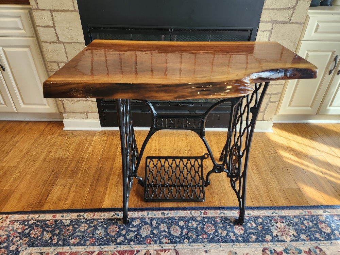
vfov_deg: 58.9
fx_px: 226
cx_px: 170
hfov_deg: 73.9
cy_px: 128
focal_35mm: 23
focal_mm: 5.4
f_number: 1.8
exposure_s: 1/180
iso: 125
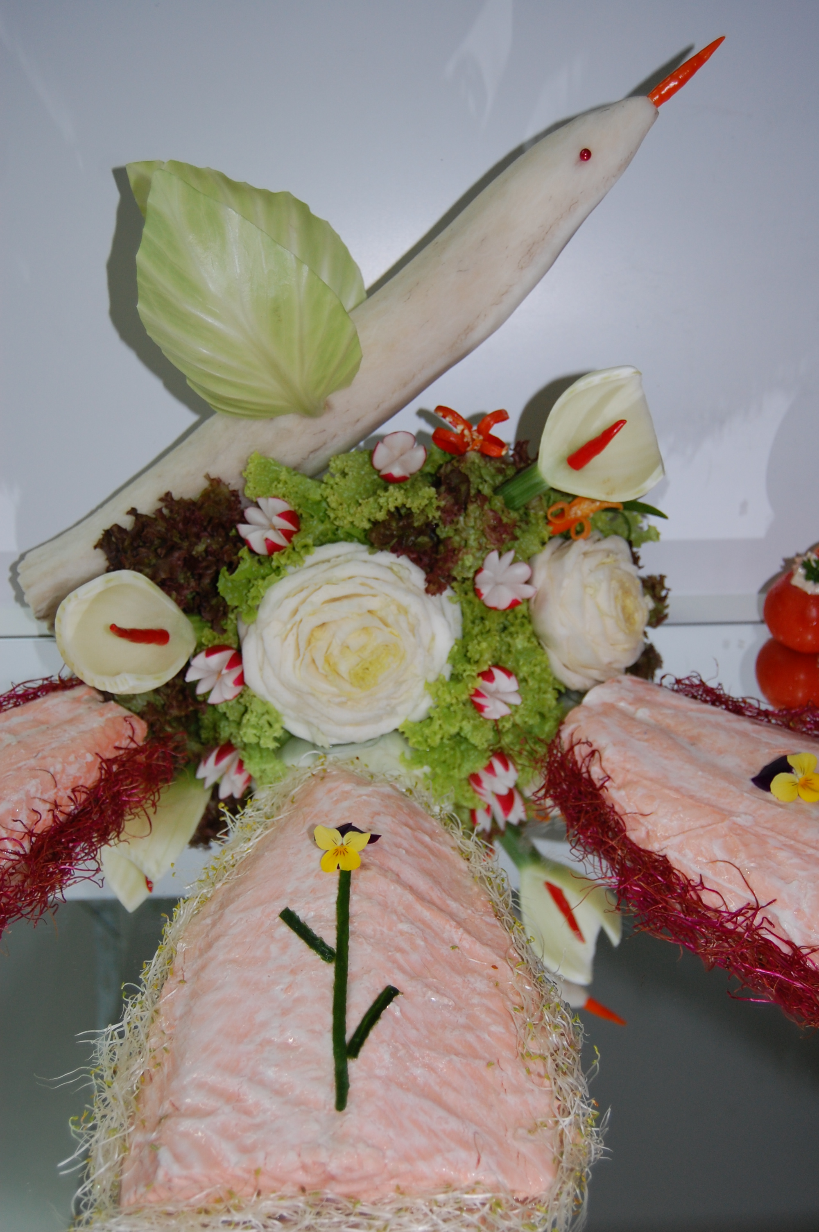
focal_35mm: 42
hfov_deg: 31.8
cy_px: 616
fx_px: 1436
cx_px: 410
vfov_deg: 46.4
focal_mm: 28
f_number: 4.2
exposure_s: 1/60
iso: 400
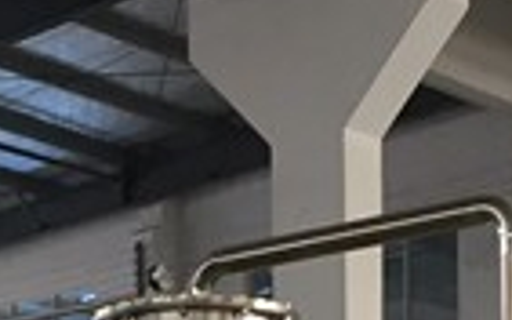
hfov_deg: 12.0
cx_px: 254
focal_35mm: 174
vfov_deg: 6.7
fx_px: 2427
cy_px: 1007
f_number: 2.2
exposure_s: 1/33
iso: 100
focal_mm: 4.15
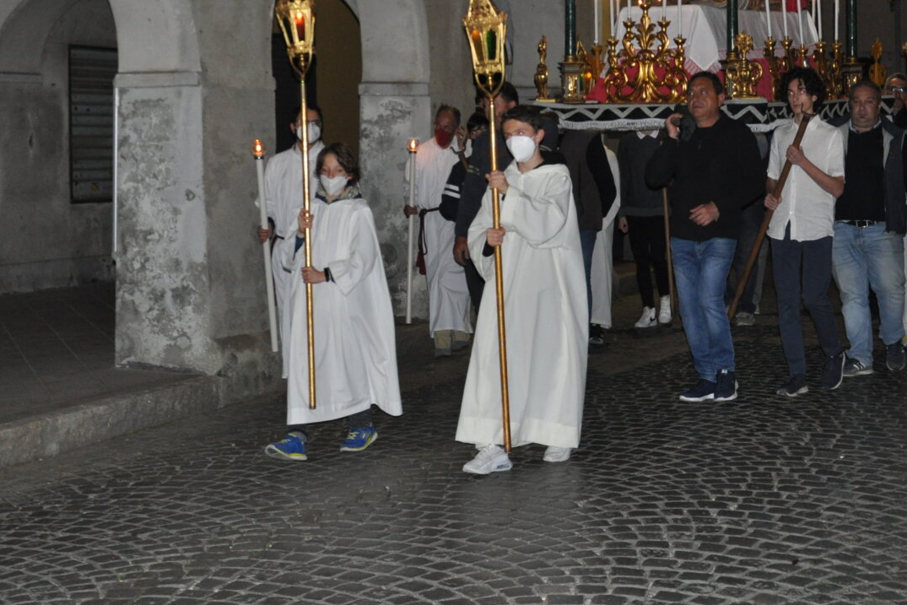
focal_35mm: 67
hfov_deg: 30.1
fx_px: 1685
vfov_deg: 20.2
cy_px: 159
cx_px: 458
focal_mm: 25
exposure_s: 1/60
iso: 800
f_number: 4
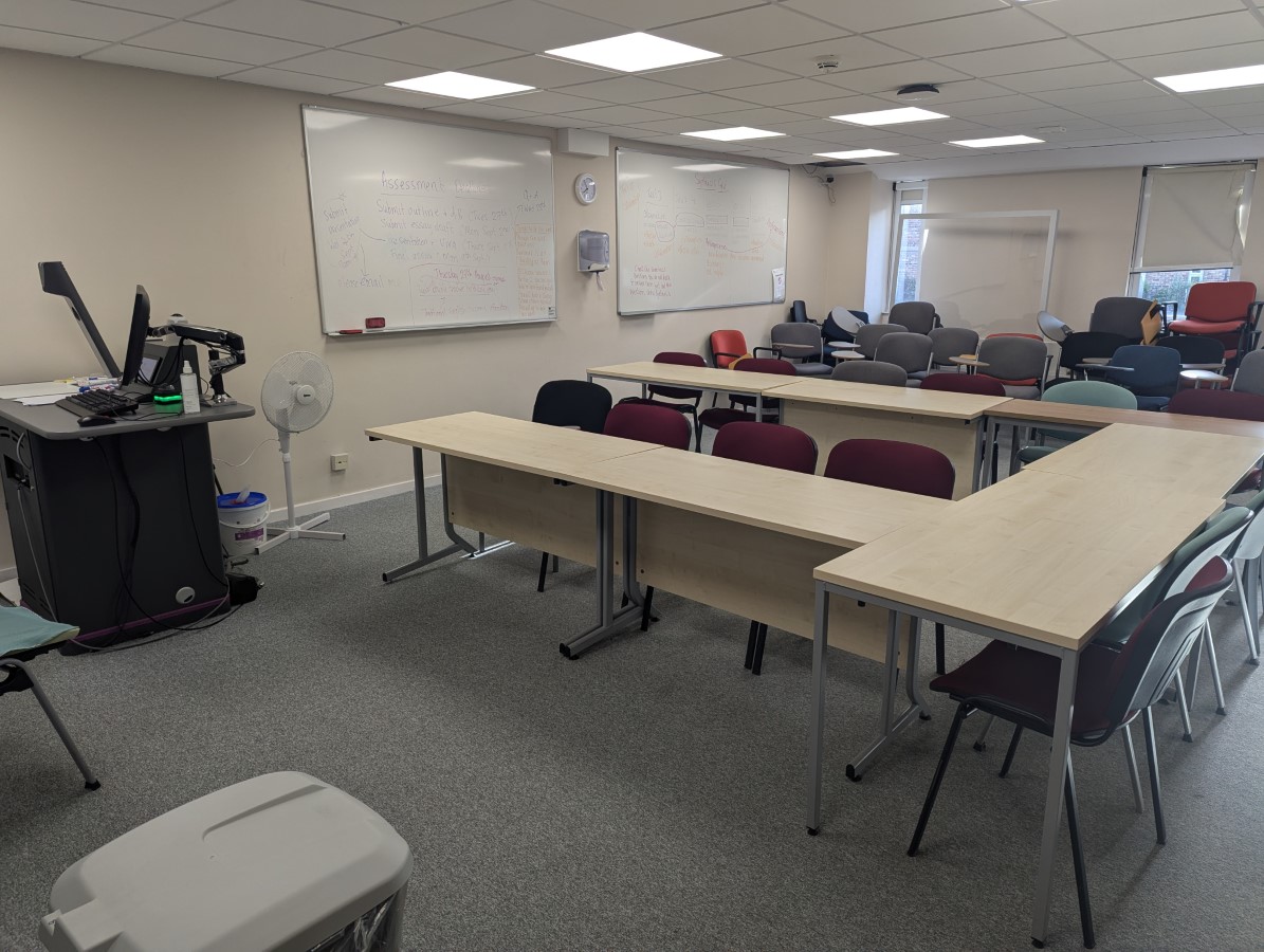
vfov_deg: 56.9
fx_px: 878
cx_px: 632
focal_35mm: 24
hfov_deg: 71.5
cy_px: 476
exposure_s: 1/83.3
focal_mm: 6.81
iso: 47
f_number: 1.85
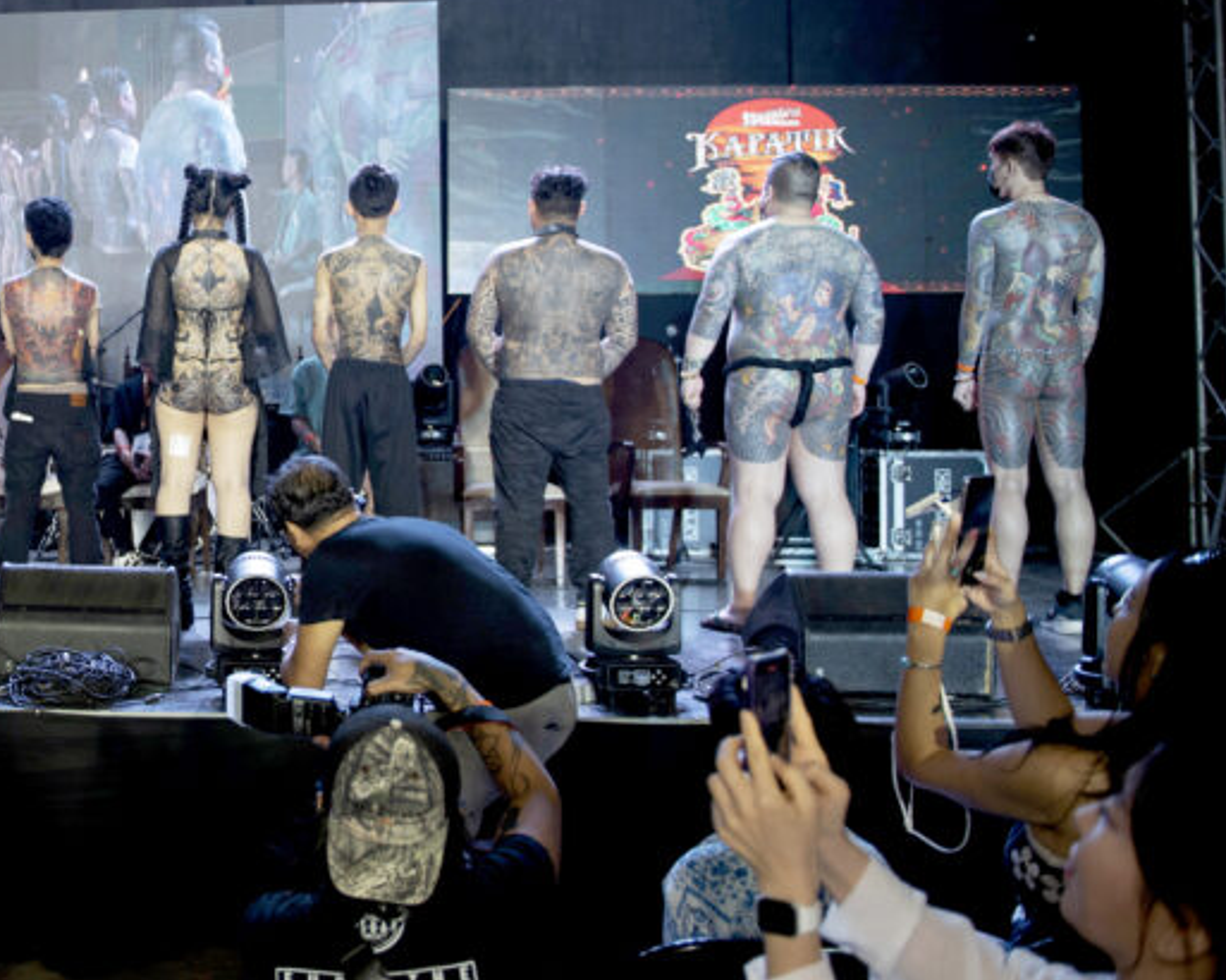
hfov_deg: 37.5
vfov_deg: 33.2
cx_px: 45
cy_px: 363
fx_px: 1632
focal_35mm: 45
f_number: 2.8
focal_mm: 24
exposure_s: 1/250
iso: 500
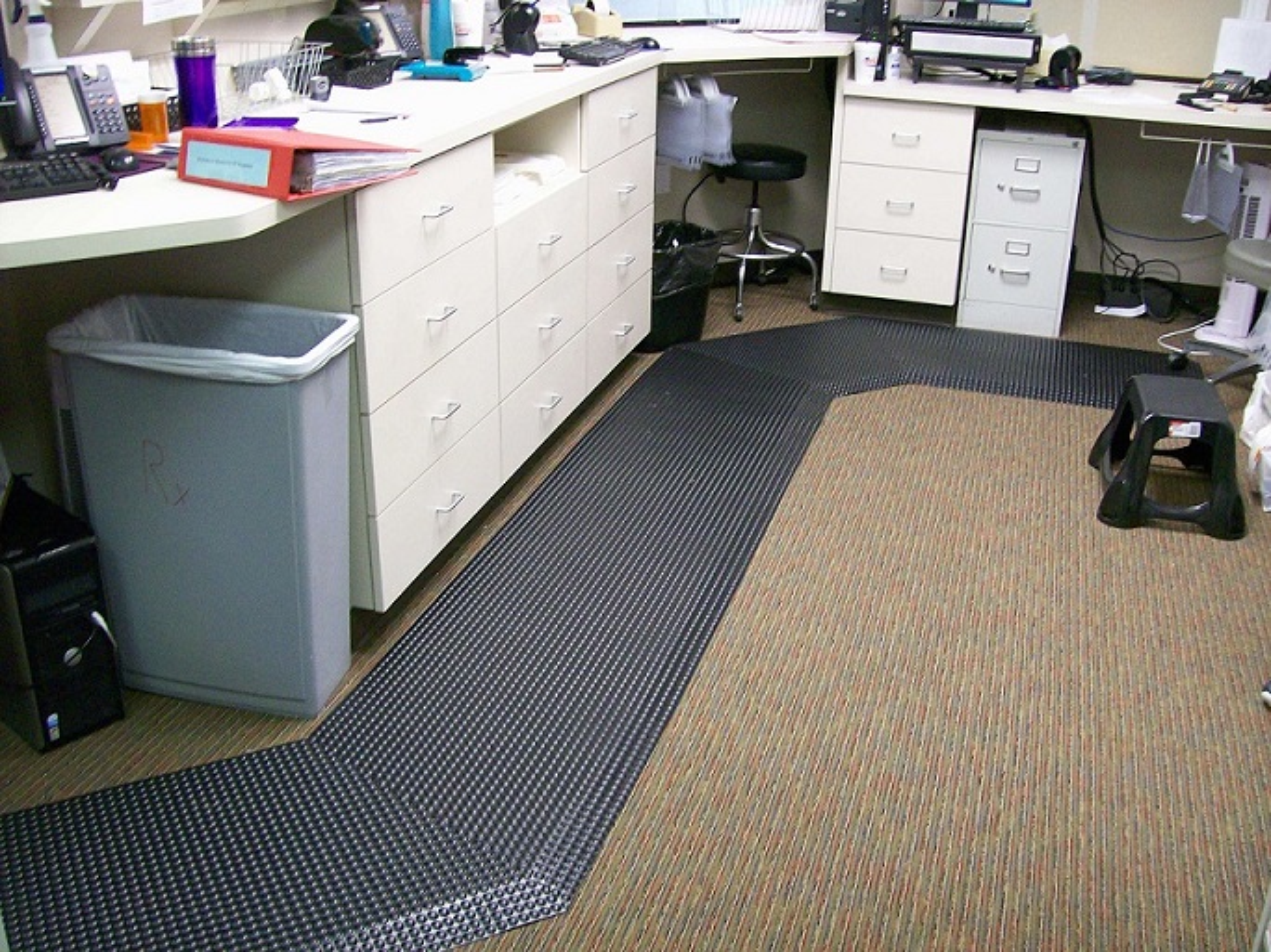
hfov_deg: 51.4
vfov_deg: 39.6
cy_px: 476
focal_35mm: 36
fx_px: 1321
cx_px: 636
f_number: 2.7
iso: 160
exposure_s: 1/18.8
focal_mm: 6
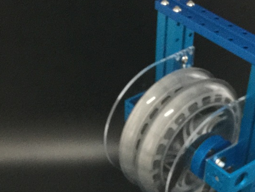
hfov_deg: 25.0
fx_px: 575
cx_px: 120
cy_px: 213
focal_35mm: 78
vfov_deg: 18.2
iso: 160
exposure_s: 1/8
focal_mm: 4.15
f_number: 2.2
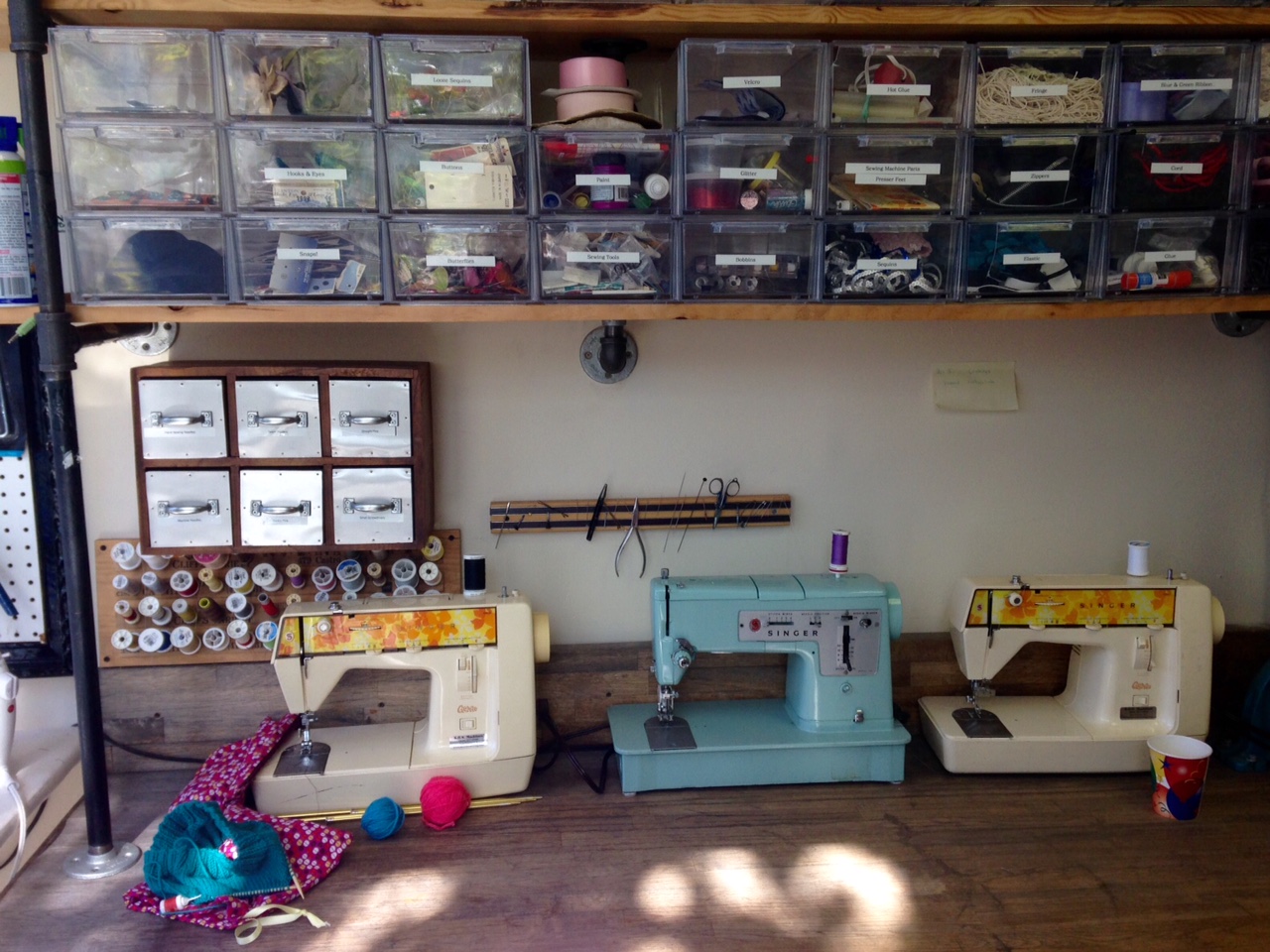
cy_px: 476
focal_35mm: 33
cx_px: 635
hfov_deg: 55.4
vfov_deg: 42.9
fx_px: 1211
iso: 50
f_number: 2.4
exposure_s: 1/120
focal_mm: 4.12
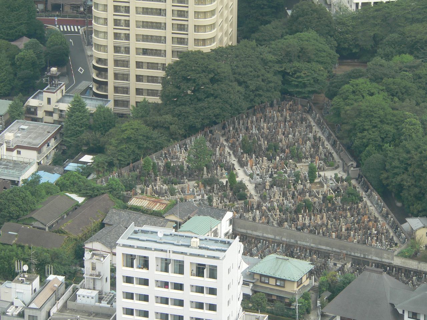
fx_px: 2763
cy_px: 160
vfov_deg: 6.6
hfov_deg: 8.8
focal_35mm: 224
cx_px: 214
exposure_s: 1/200
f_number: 4
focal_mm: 37.3
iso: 80
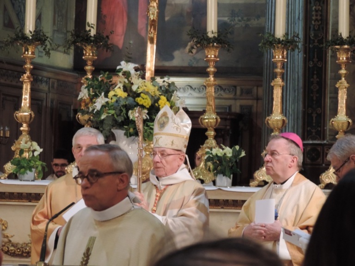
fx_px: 2051
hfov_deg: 9.9
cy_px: 133
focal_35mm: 200
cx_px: 178
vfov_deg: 7.4
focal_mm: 35.6
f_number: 4.6
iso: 800
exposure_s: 1/10
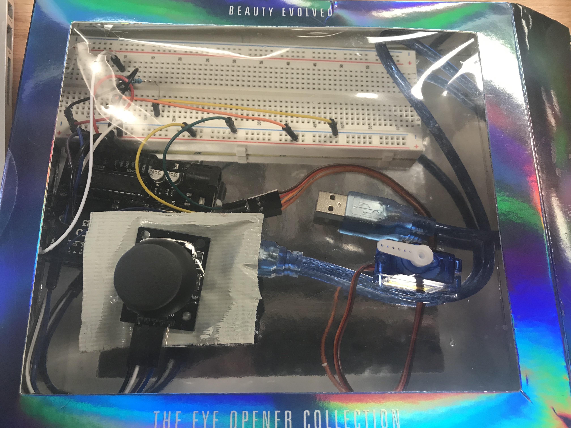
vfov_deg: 49.7
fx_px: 462
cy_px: 214
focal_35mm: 28
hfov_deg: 63.4
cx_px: 286
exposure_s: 1/24
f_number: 1.8
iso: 40
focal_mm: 3.99
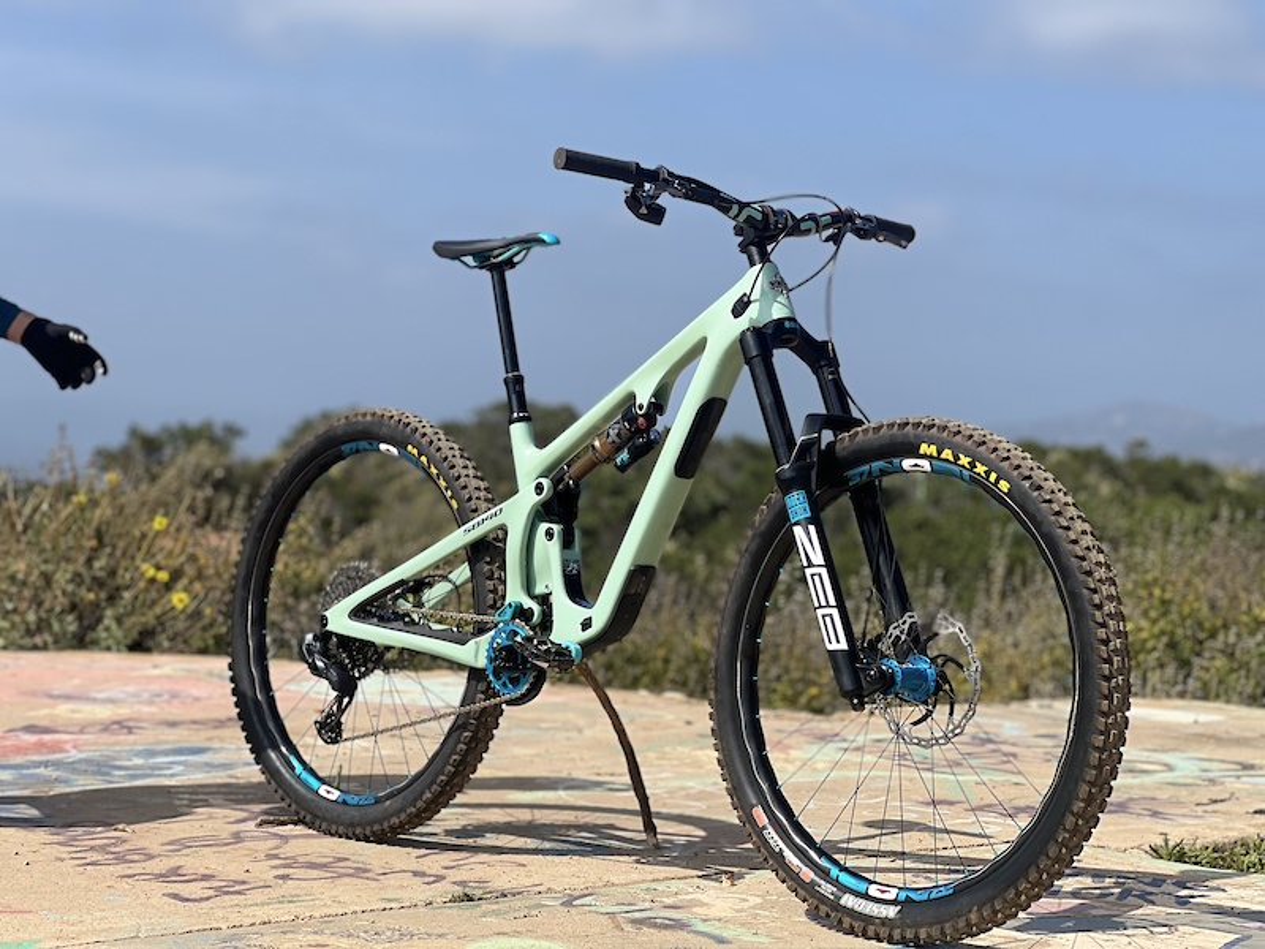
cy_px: 474
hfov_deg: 25.3
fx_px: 2814
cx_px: 632
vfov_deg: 19.1
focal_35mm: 77
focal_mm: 9
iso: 32
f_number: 2.8
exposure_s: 1/927
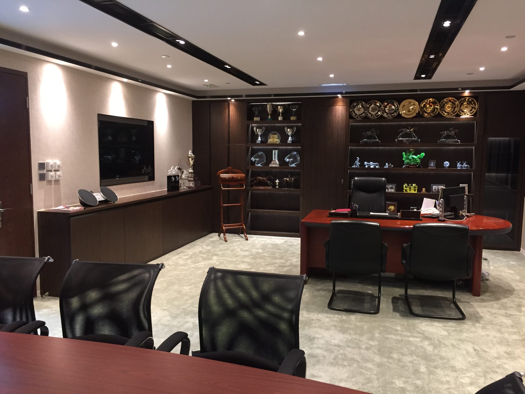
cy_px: 197
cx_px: 262
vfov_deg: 48.2
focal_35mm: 29
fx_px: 440
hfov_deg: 61.7
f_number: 2.2
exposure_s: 1/33
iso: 200
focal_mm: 4.15
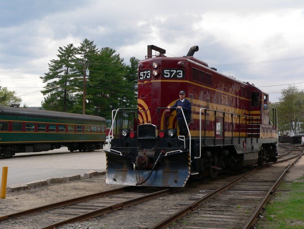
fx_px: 510
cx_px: 152
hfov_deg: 33.2
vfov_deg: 25.2
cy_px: 114
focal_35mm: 58
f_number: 4
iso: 80
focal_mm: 9.6
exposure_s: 1/320
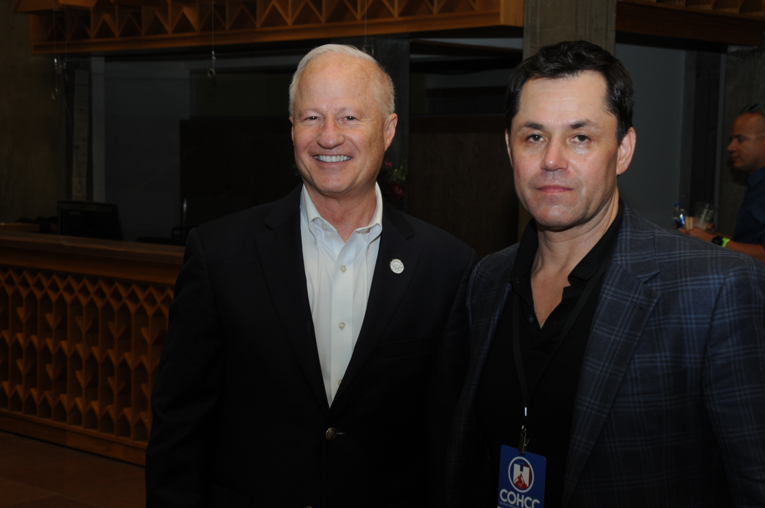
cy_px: 257
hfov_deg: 31.9
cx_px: 389
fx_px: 1337
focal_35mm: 63
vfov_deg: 21.5
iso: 500
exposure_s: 1/80
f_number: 6.3
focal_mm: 38
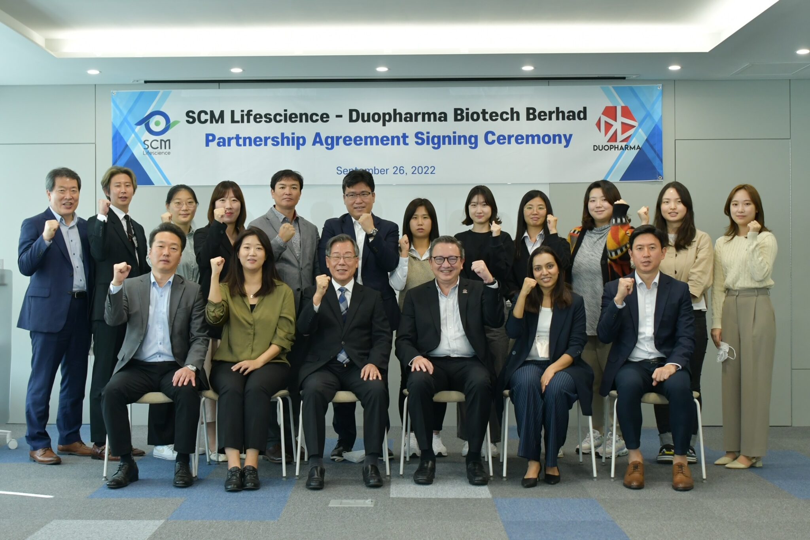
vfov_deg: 28.1
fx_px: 1080
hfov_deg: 41.1
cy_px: 270
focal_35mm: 48
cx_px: 405
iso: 800
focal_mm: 24
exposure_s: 1/250
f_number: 3.5
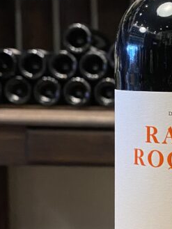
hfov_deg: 17.3
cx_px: 214
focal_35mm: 81
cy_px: 112
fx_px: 536
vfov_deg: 24.1
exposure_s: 1/50
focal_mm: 4.25
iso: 320
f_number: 1.8
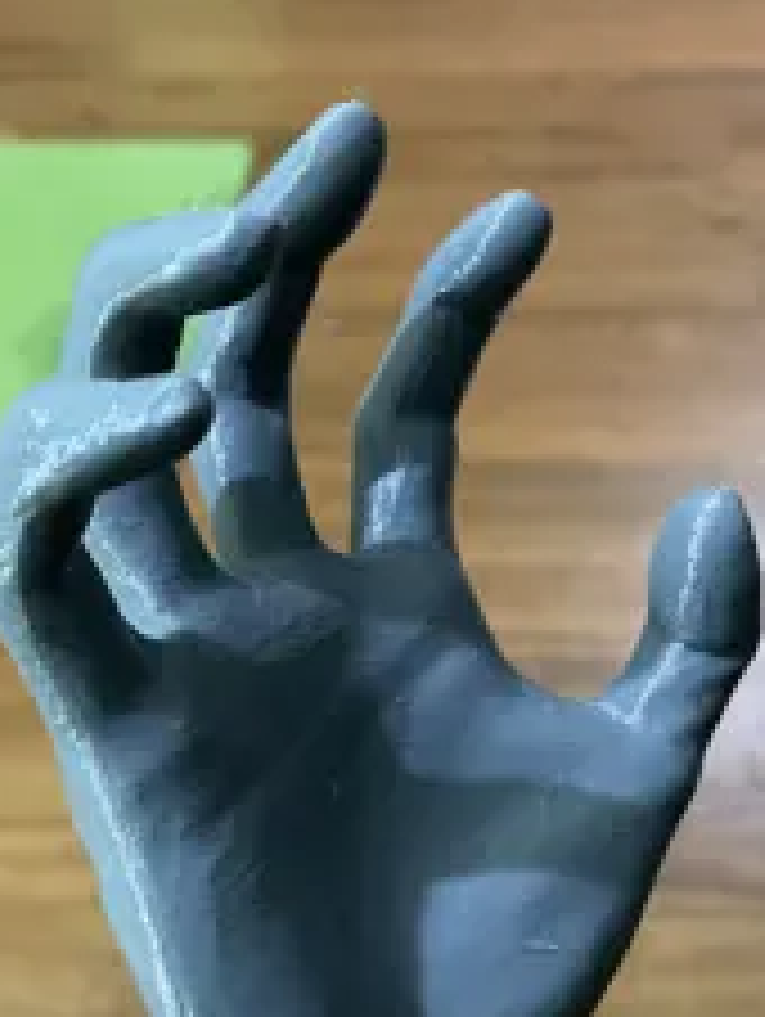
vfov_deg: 40.6
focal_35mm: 46
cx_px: 405
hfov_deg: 31.6
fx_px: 1353
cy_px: 698
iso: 640
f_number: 1.6
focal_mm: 4.2
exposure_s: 1/35
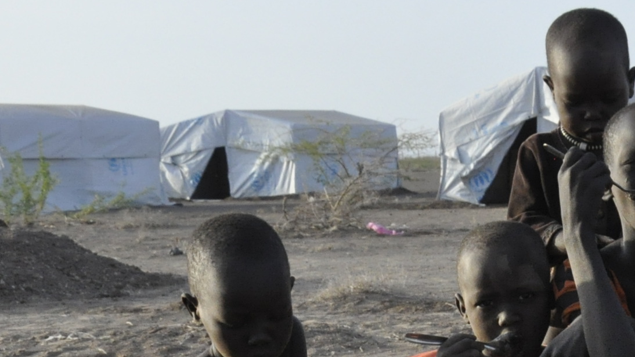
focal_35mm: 120
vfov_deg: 9.9
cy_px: 482
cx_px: 701
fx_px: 2020
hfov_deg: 17.3
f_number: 11
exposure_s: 1/500
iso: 1600
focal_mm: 26
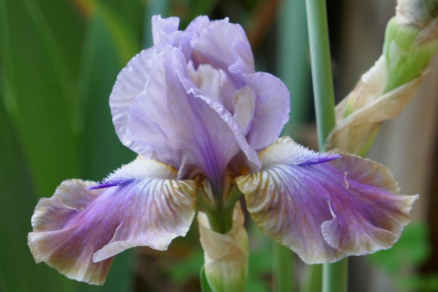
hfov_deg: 12.8
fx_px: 1947
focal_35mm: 160
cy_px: 146
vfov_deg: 8.6
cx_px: 219
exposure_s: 1/100
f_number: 5.9
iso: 1000
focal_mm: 58.3
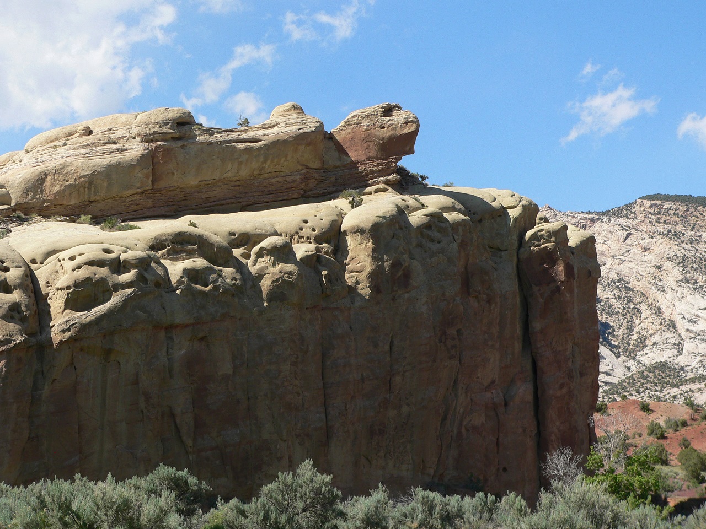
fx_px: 1611
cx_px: 353
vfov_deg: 18.7
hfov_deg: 24.7
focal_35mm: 79
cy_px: 264
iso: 80
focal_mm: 13.2
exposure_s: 1/500
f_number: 4.6
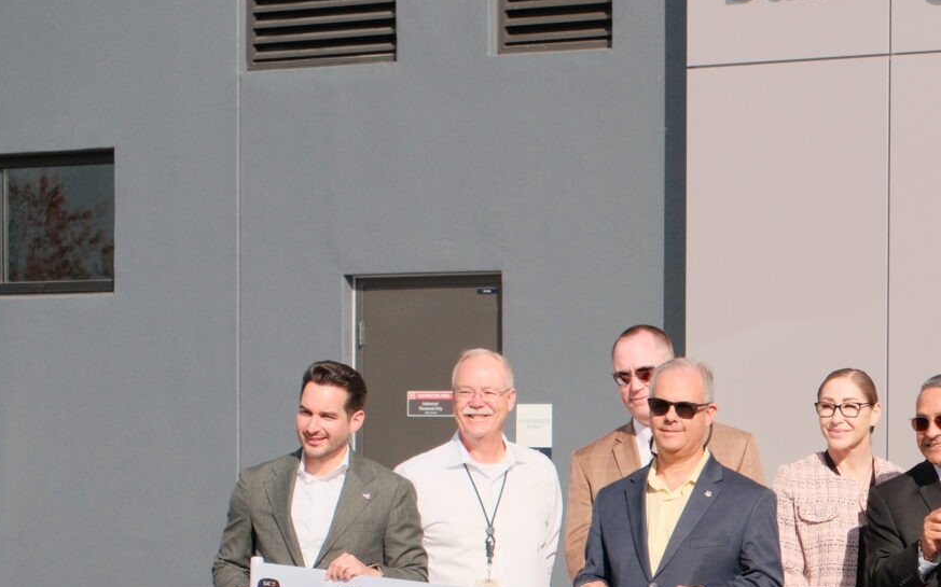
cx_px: 1062
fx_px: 2820
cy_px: 526
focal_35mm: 110
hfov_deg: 18.2
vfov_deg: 11.8
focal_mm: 30.9
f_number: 5
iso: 500
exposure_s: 1/2200
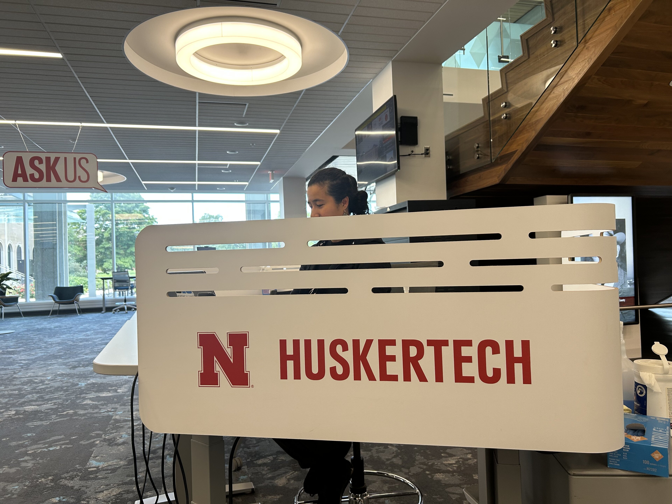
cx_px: 336
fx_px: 505
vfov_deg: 53.1
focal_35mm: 26
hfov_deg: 67.3
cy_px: 252
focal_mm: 5.7
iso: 64
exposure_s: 1/134
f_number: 1.5
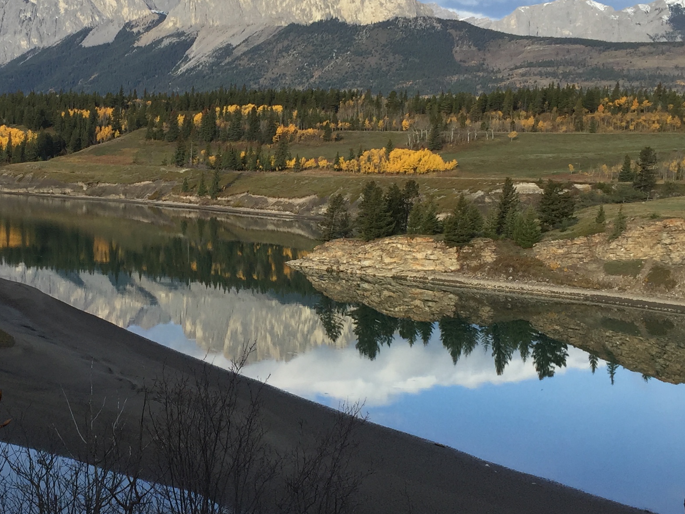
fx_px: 1207
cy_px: 234
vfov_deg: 24.0
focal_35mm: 61
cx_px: 150
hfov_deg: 31.0
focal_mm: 4.15
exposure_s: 1/964
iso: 32
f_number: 2.2
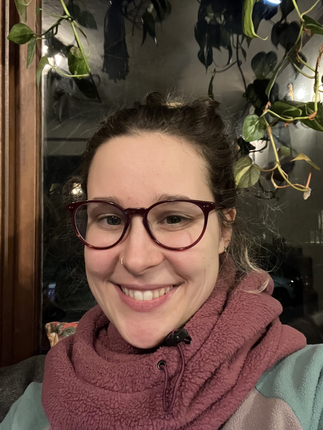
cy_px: 215
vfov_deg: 60.0
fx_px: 373
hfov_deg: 46.8
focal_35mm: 30
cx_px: 162
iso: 640
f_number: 2.2
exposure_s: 1/17
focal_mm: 2.71
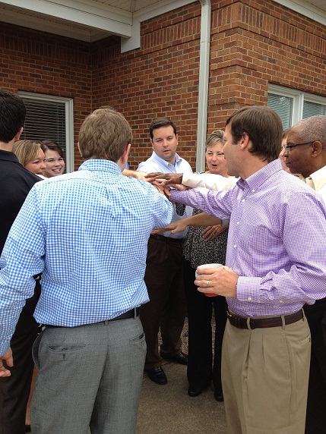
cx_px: 163
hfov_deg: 40.7
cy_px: 217
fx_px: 439
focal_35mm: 35
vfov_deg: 52.6
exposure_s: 1/279
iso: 80
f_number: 2.4
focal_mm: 4.28
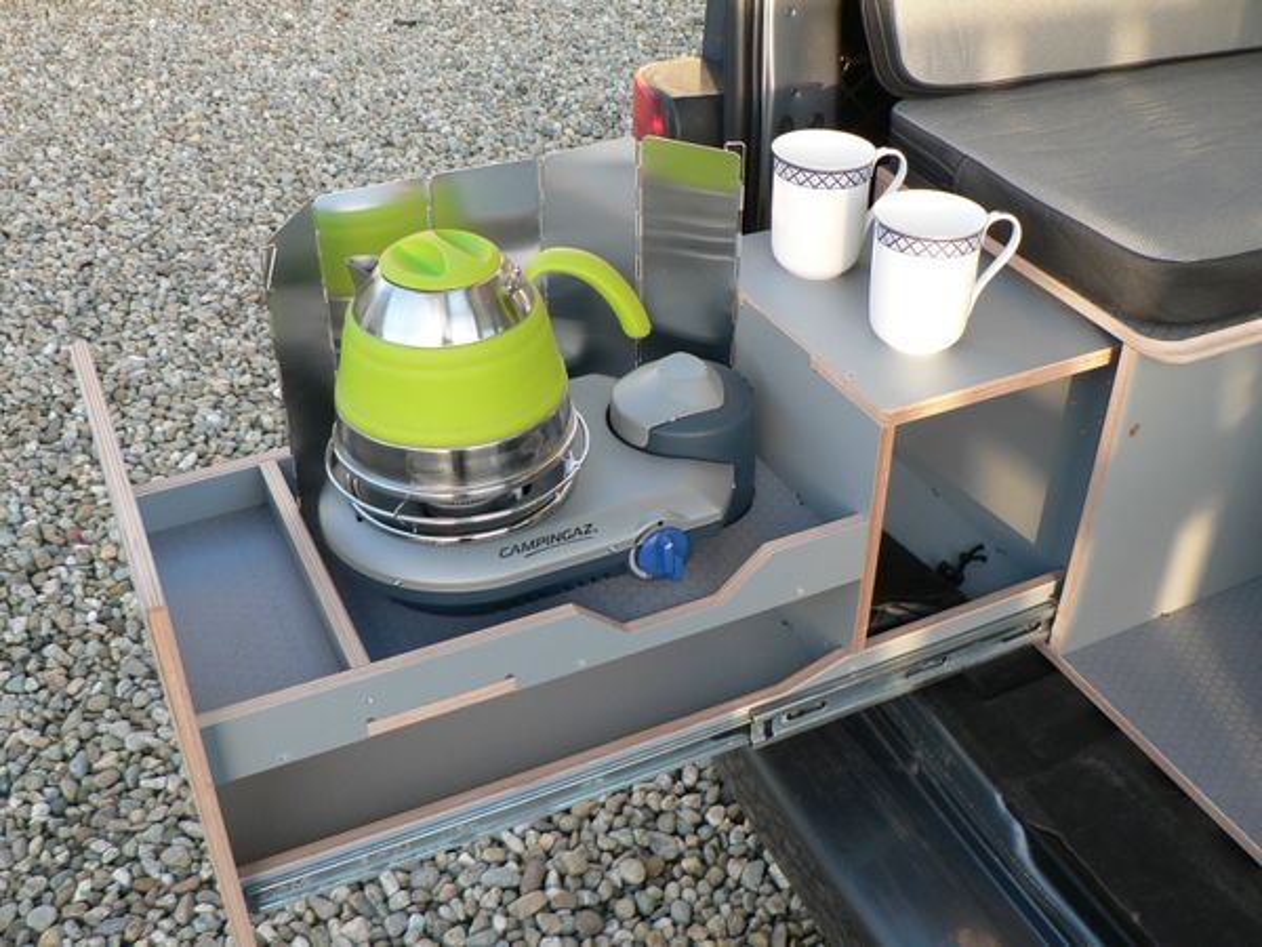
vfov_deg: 39.7
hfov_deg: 51.4
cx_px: 631
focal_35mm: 36
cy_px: 474
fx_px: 1312
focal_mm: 6
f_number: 2.8
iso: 80
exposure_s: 1/50
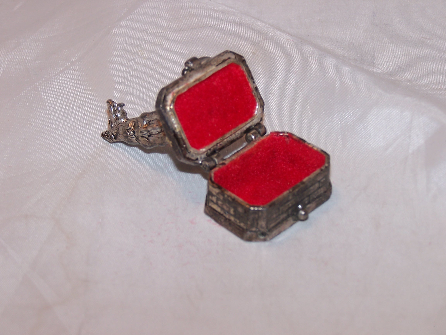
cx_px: 223
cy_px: 168
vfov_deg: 14.1
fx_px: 1353
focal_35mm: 105
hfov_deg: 18.7
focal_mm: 17.5
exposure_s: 1/90
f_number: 3.2
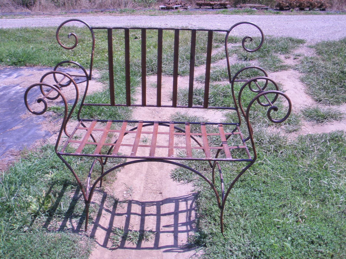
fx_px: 380
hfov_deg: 49.0
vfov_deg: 37.7
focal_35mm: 38
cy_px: 130
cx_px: 173
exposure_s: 1/160
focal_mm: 6.7
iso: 50
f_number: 6.6
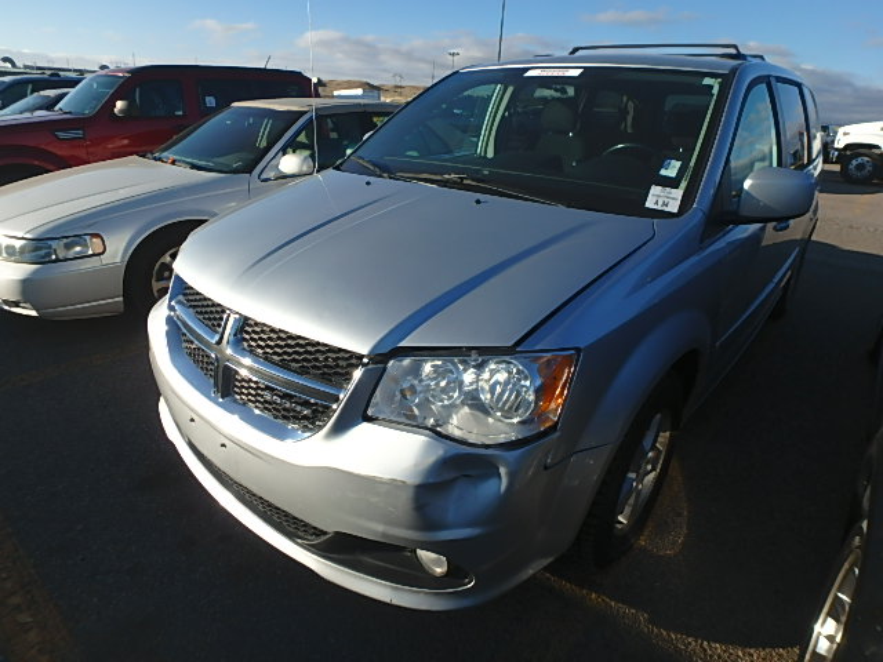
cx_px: 442
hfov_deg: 79.0
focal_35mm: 21
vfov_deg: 63.4
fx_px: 536
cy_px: 331
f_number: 3.5
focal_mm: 3.7
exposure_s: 1/1000
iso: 125
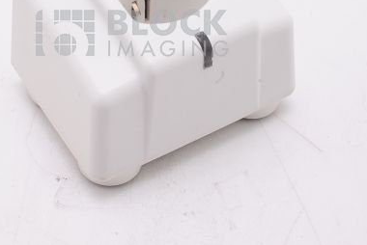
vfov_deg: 14.8
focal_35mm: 92
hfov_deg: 22.1
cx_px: 132
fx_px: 939
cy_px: 34
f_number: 16
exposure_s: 1/125
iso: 320
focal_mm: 50
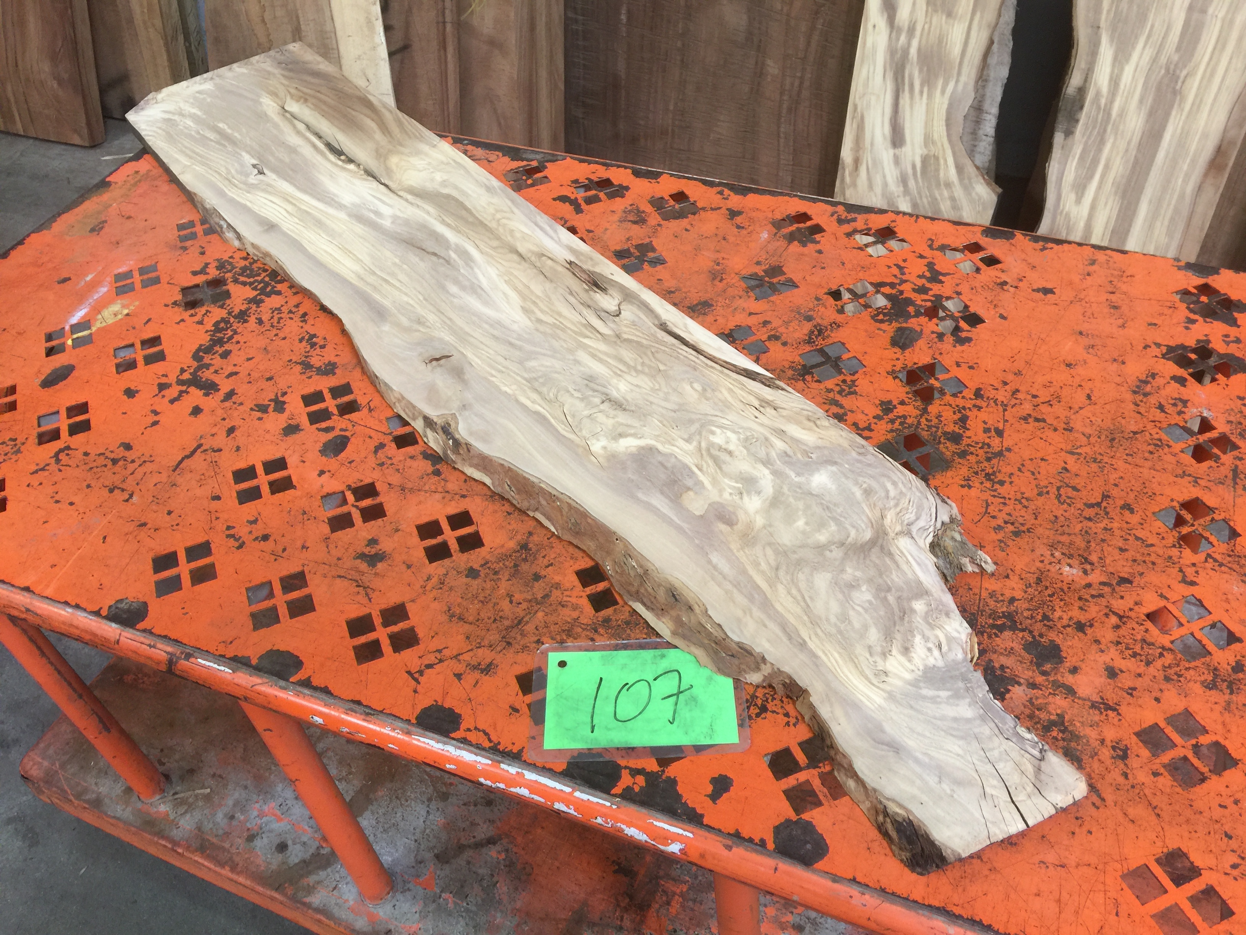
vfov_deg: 48.2
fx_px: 1044
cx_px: 623
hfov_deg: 61.7
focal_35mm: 29
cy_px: 468
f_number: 2.2
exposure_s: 1/15
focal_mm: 4.15
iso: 40
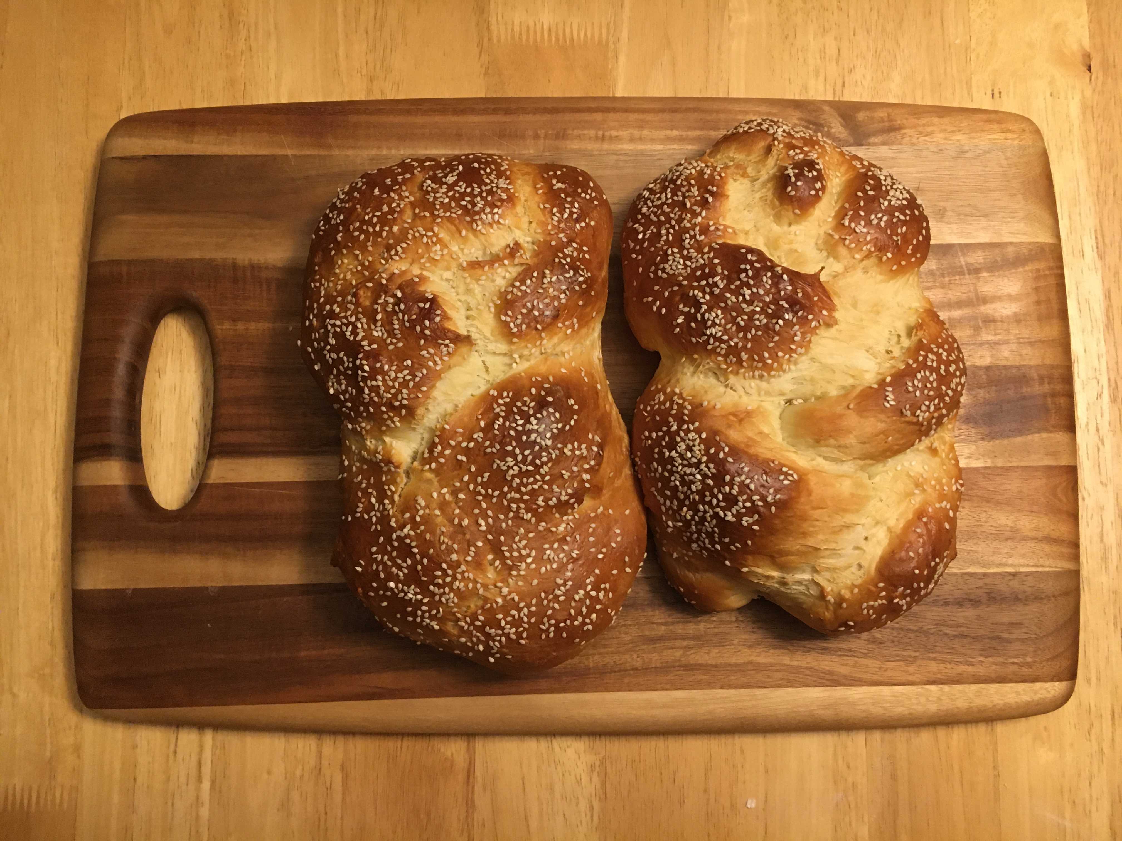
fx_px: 940
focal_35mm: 29
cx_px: 561
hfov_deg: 61.7
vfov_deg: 48.2
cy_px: 420
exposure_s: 1/30
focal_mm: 4.15
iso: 160
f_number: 2.2
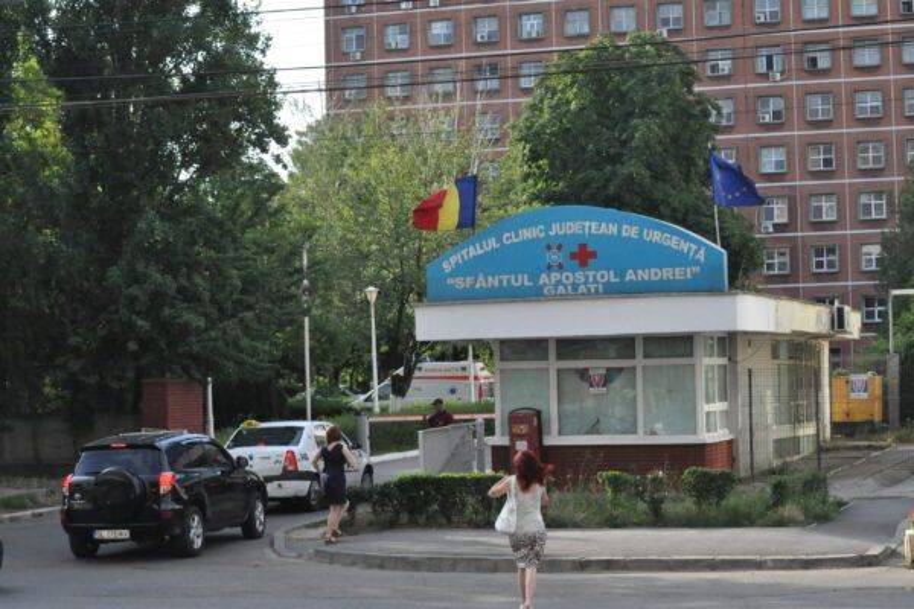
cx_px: 457
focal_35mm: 82
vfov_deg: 16.6
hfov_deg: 24.6
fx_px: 2094
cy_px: 304
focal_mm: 55
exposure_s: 1/800
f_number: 14
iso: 3200
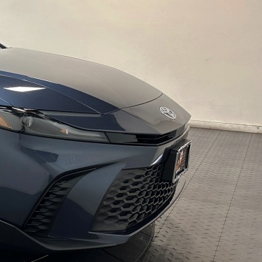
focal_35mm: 58
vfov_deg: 29.5
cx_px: -85
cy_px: 125
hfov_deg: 25.2
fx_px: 497
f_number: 1.78
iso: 250
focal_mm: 6.86
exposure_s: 1/60
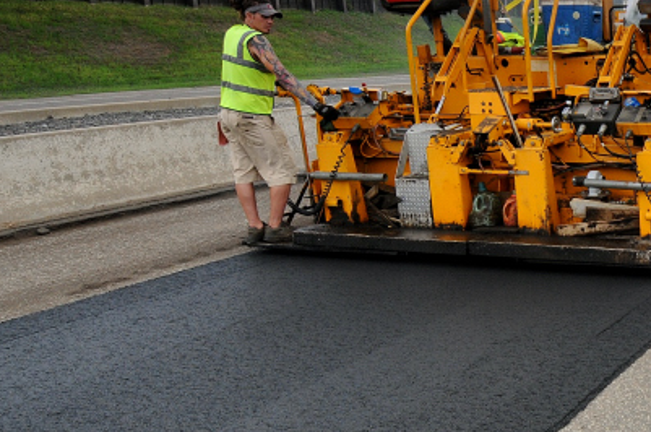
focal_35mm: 46
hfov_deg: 35.5
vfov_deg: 29.1
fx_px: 830
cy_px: 222
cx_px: 744
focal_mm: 12
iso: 400
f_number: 8
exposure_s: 1/200
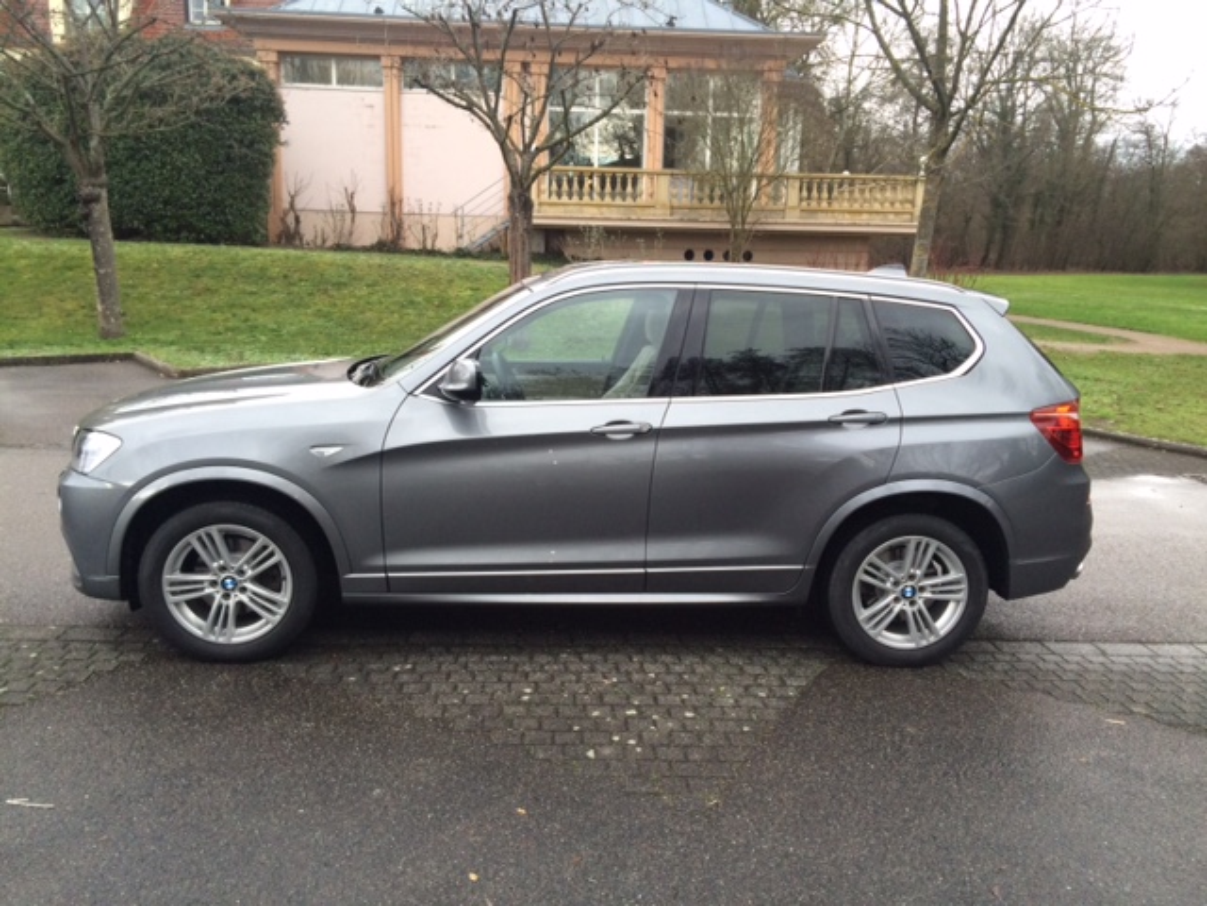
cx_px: 604
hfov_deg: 61.7
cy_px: 453
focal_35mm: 29
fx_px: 1011
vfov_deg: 48.2
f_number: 2.2
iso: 100
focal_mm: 4.15
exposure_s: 1/120
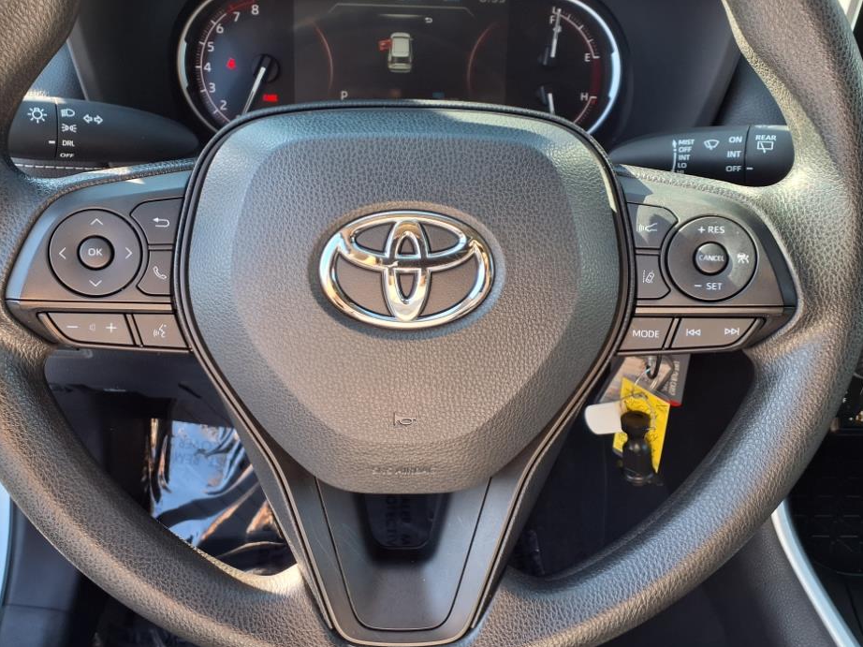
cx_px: 402
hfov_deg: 59.9
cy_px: 299
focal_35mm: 30
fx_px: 748
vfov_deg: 46.7
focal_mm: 3.58
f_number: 1.9
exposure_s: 1/120
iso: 40
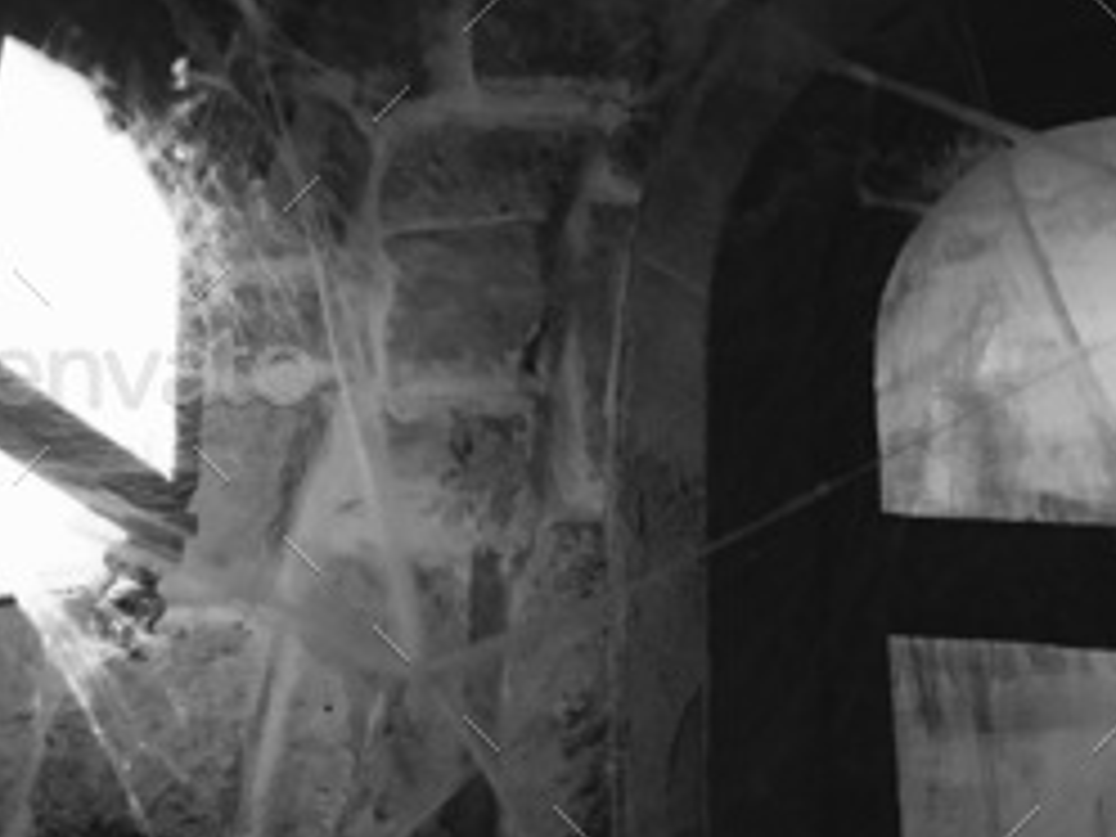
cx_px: 774
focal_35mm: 69
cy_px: 695
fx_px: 2225
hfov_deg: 27.9
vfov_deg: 21.0
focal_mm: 4.15
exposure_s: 1/25
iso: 250
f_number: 2.2
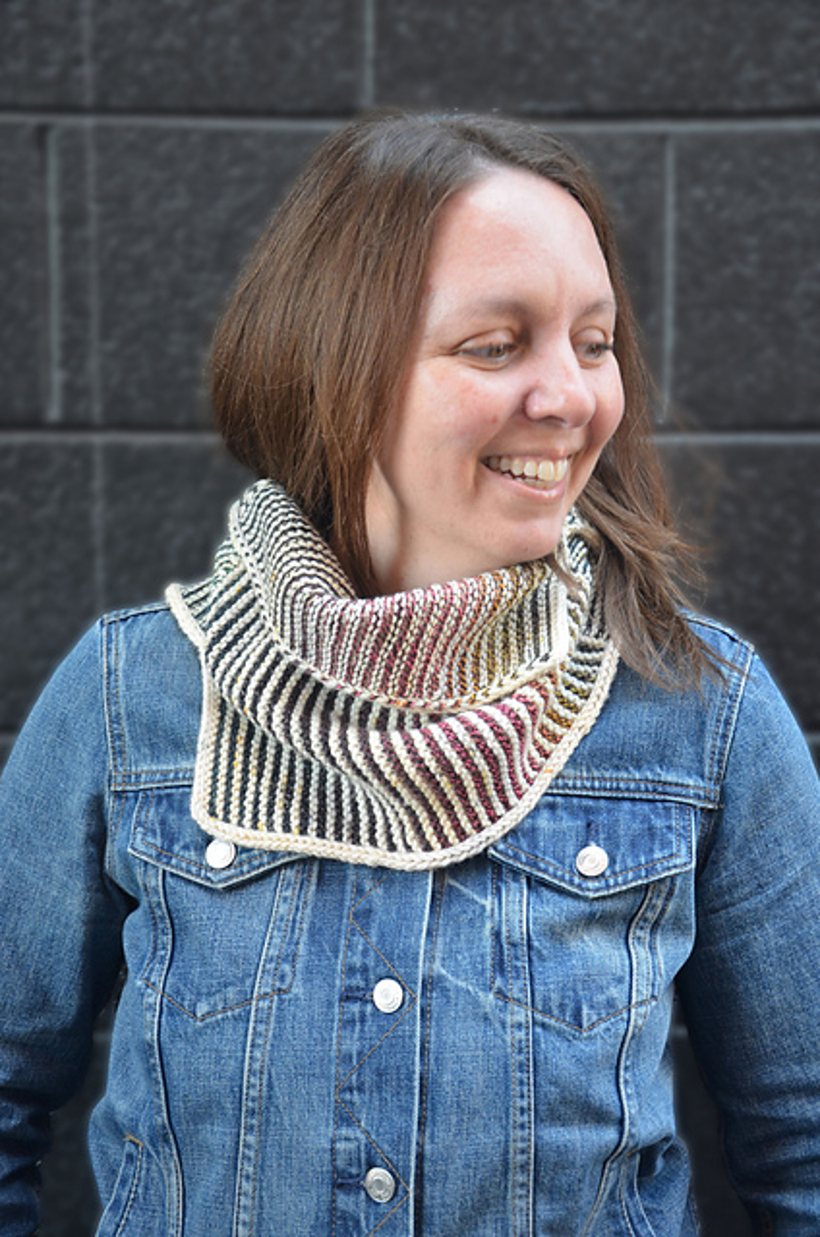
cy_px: 618
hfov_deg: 20.1
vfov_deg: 29.9
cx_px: 410
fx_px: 2316
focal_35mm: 68
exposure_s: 1/30
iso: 280
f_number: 4.8
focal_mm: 45
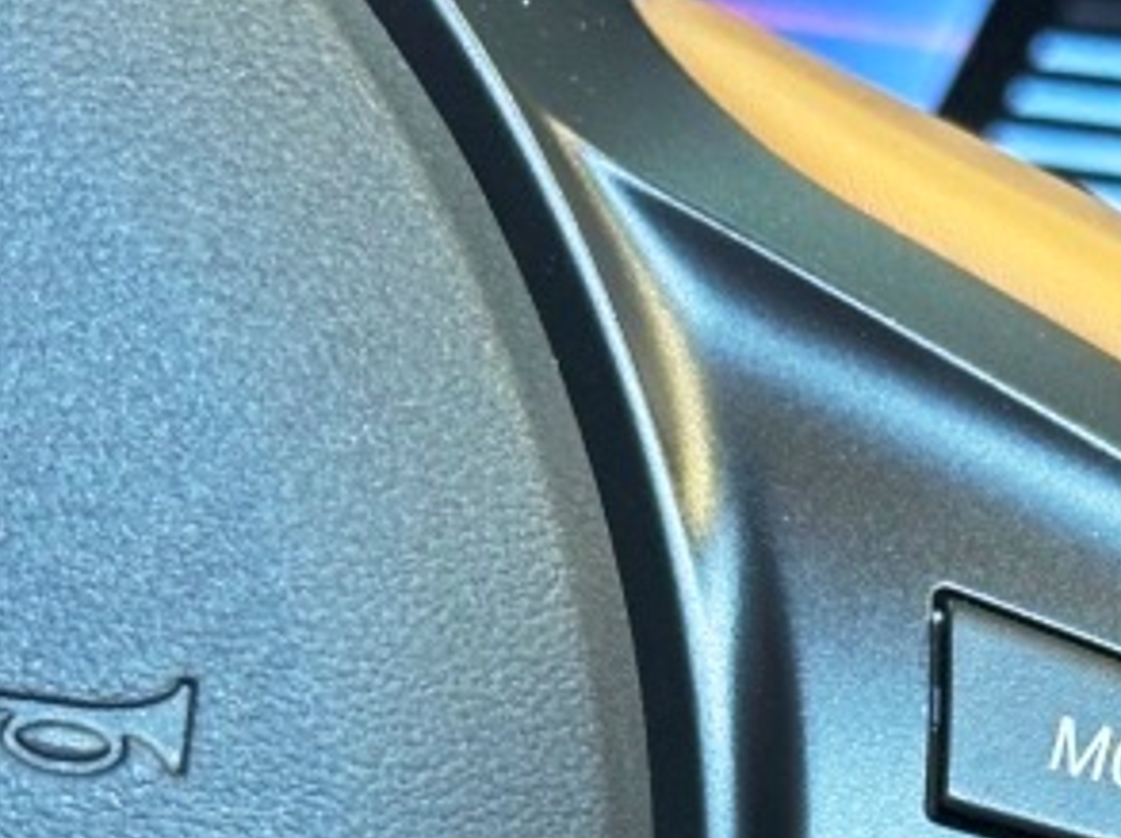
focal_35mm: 168
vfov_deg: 8.7
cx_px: 1224
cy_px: 1052
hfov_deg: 11.6
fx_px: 5434
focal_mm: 6.86
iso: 250
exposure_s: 1/40
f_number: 1.78
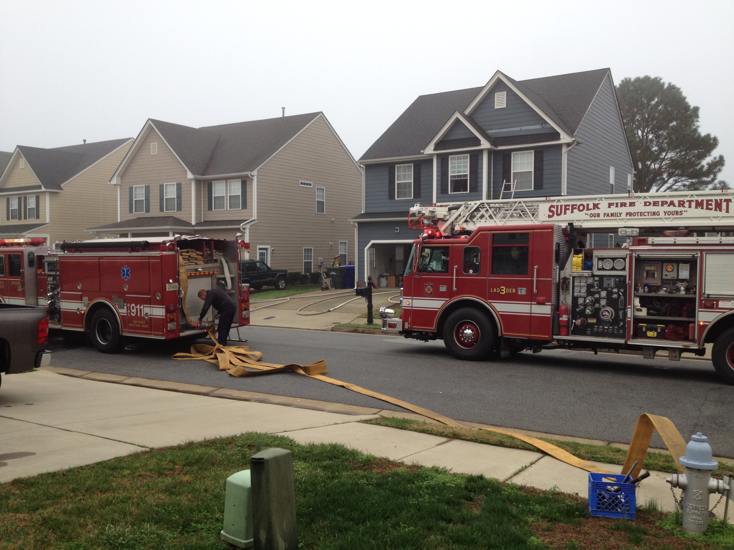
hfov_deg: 52.6
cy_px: 275
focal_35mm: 35
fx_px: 742
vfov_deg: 40.7
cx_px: 367
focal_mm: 4.28
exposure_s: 1/246
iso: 50
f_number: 2.4
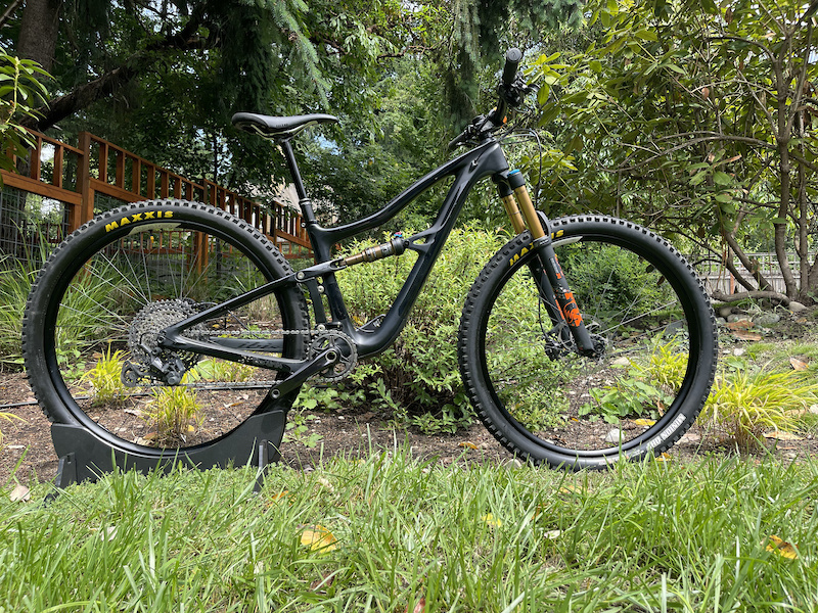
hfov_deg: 67.3
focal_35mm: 26
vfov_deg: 53.1
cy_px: 306
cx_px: 409
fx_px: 614
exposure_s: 1/726
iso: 32
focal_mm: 5.1
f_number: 1.6
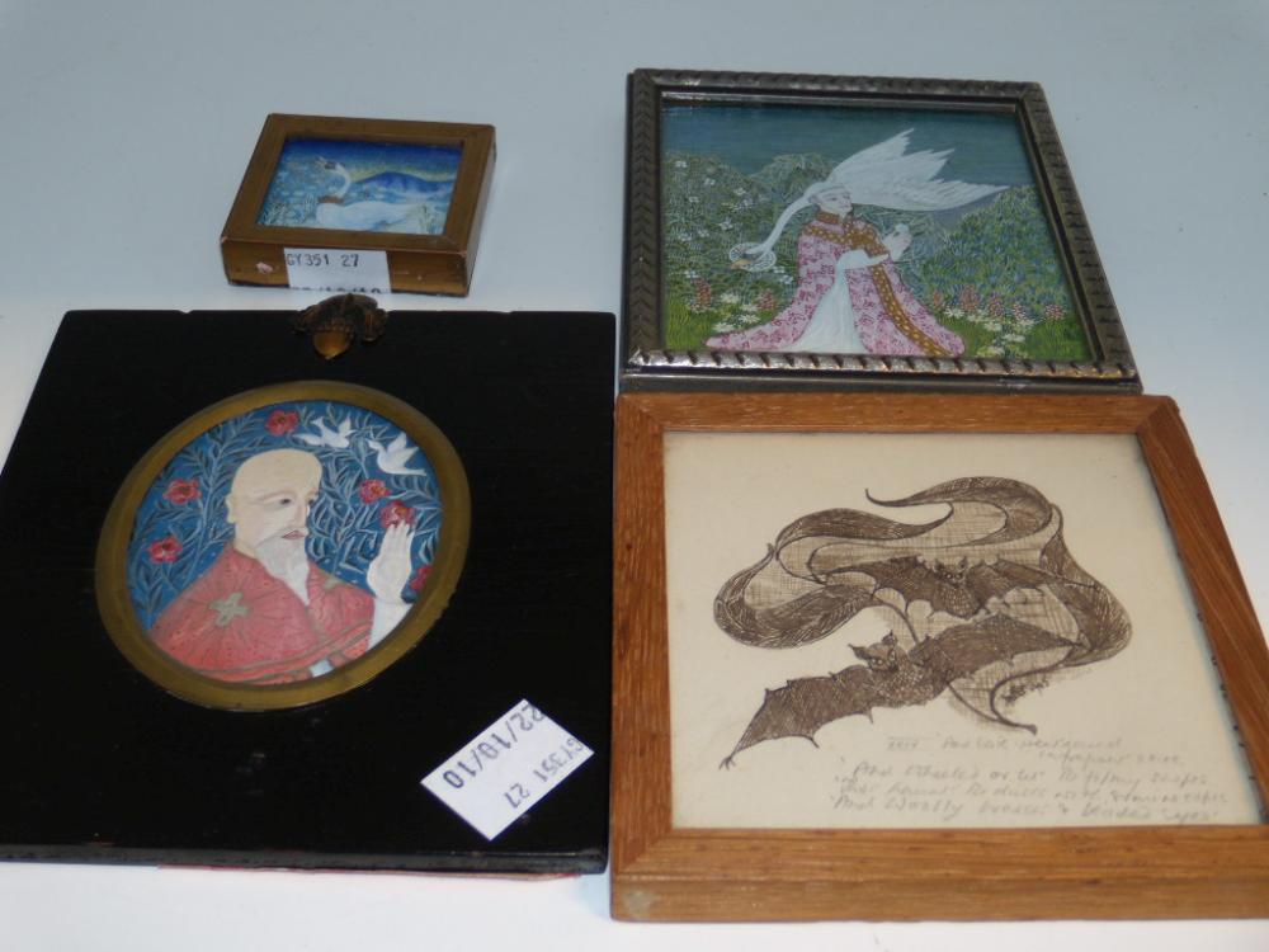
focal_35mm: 42
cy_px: 476
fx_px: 1540
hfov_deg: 44.8
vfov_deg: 34.3
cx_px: 634
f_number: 3.7
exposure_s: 1/30
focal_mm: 7.5
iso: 80
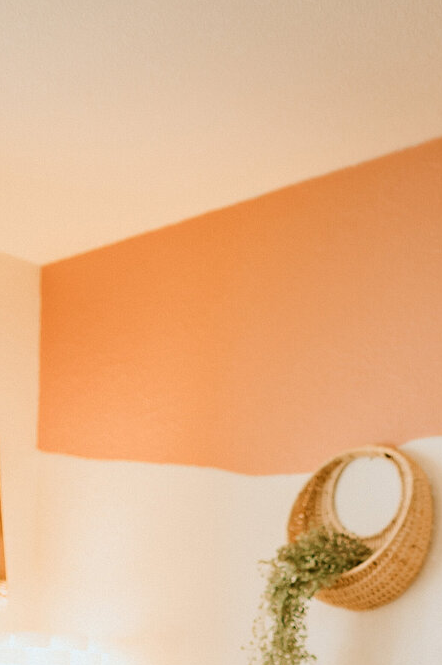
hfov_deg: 14.2
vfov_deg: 19.8
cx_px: 390
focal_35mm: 95
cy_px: 851
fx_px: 1753
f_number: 1.4
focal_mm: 35
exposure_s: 1/320
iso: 400
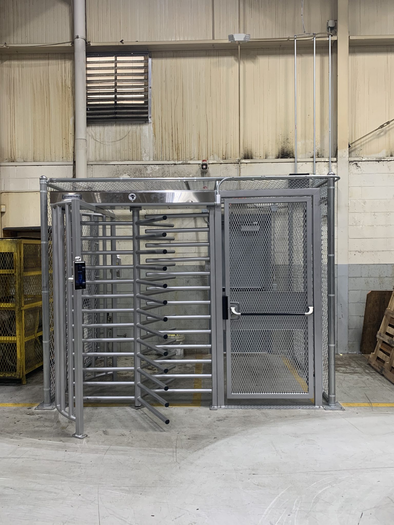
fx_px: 395
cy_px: 262
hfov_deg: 53.1
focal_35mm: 26
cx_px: 197
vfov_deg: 67.3
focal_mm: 4.25
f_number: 1.8
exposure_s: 1/76
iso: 100
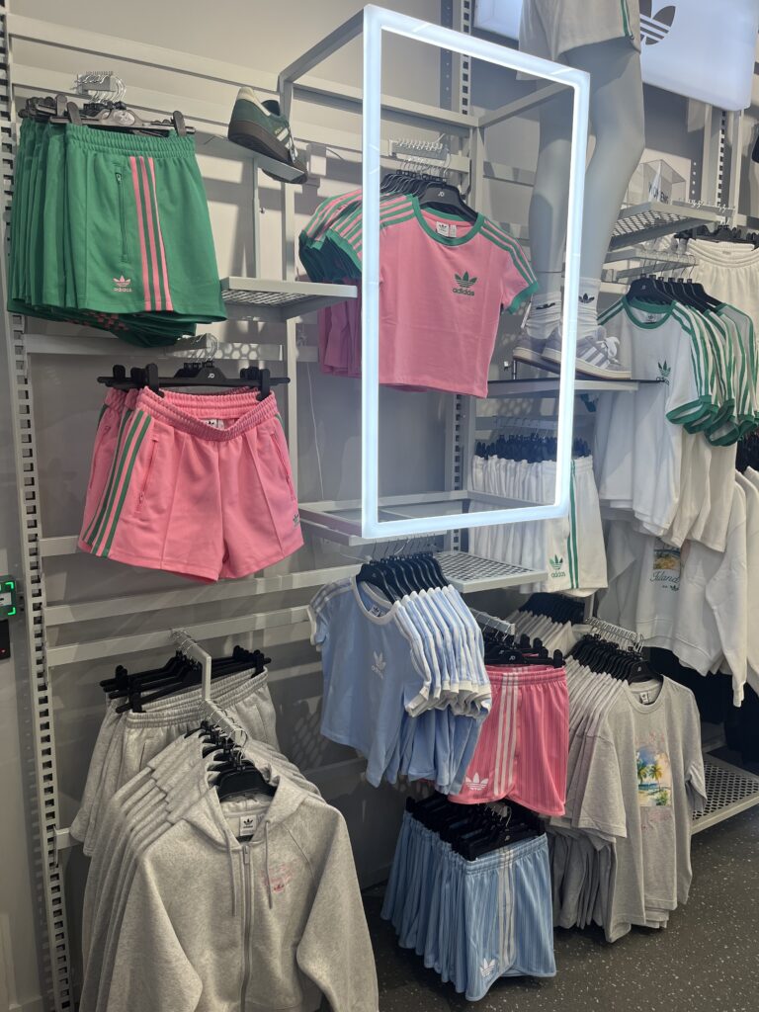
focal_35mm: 26
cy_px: 506
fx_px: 760
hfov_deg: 53.1
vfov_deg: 67.3
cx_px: 380
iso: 80
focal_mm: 5.1
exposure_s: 1/192
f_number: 1.6
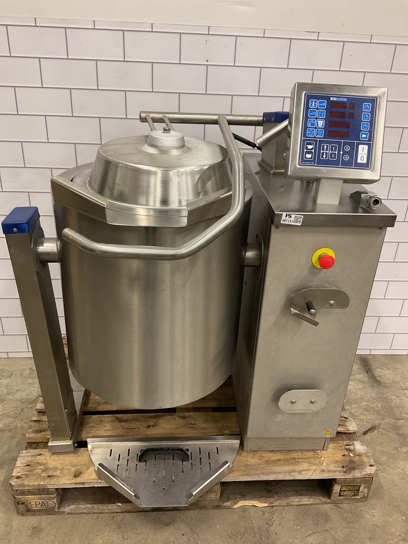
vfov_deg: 61.7
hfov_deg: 48.2
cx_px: 204
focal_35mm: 29
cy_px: 272
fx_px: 456
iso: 80
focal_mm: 3
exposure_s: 1/50
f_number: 1.8
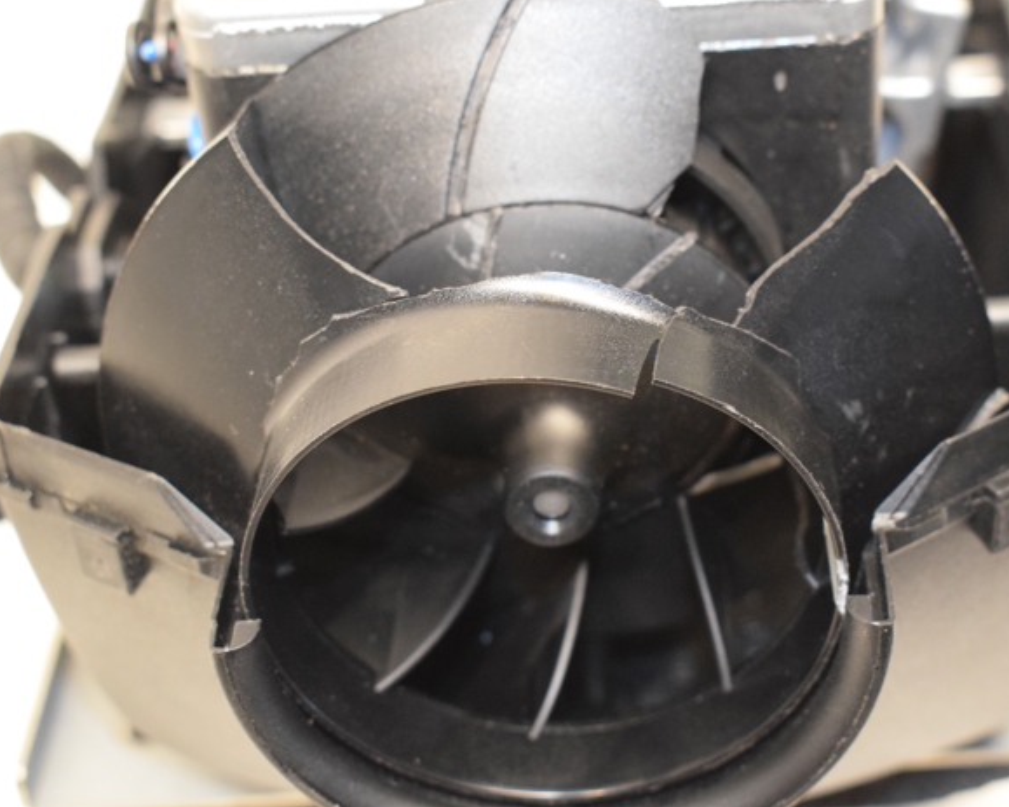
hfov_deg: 25.6
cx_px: 659
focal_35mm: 74
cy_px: 381
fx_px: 2209
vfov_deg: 20.7
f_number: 7.1
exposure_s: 1/80
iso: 3200
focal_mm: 38
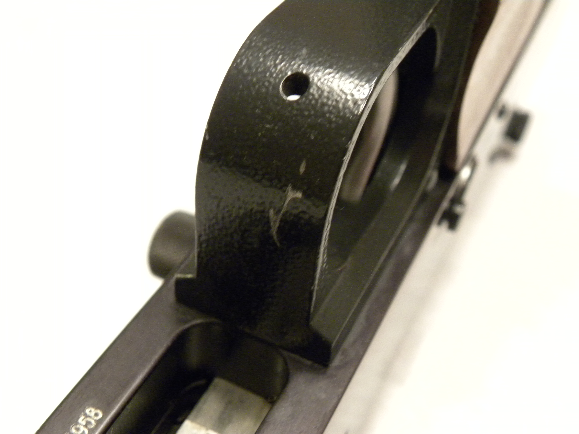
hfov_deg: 41.2
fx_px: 769
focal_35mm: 46
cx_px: 290
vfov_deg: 31.5
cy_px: 217
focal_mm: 8.2
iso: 400
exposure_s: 1/14.5
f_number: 3.2
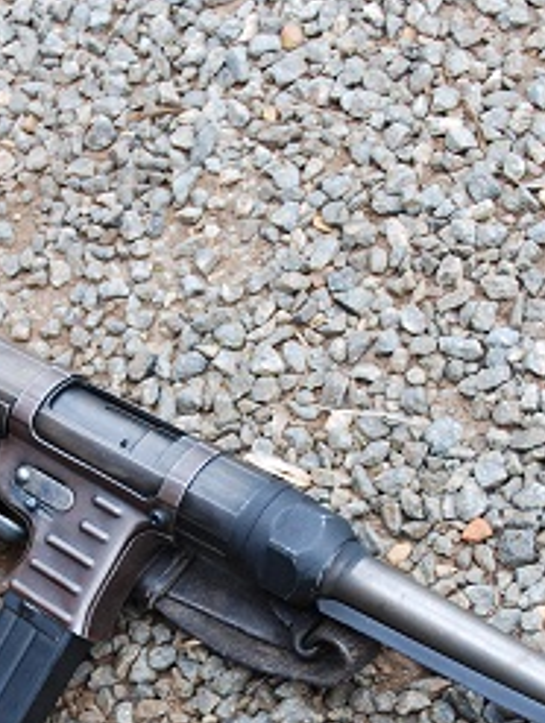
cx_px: 82
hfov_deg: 18.9
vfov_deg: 25.0
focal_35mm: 77
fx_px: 1612
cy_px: 555
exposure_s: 1/125
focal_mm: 22
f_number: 5.6
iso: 200
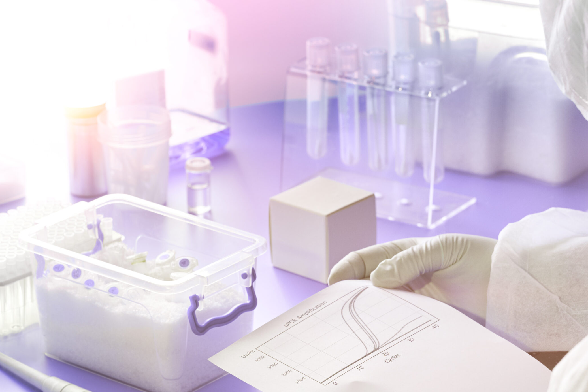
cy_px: 215
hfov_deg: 13.9
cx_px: 310
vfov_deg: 9.3
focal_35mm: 148
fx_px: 2417
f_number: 8
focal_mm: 80
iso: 200
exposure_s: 1/320
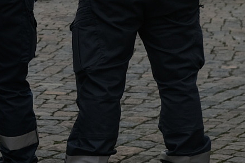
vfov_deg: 8.2
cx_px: -14
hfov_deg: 12.4
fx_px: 1116
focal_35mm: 164
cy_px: -95
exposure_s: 1/150
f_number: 3.2
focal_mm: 23
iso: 160
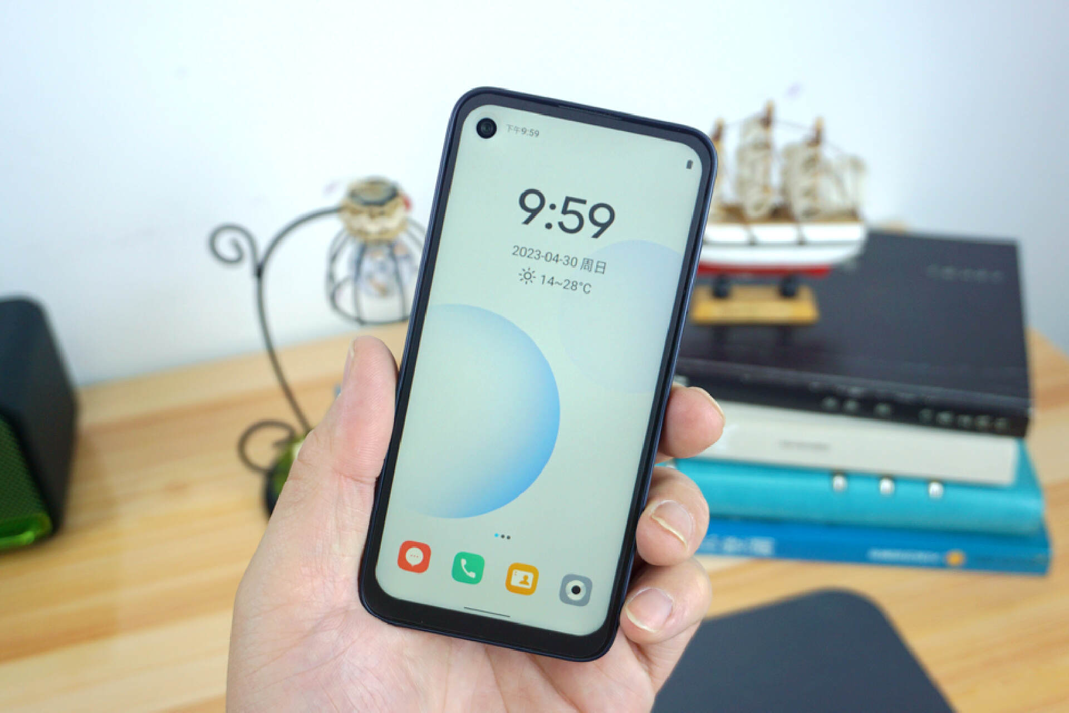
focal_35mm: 34
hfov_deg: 55.1
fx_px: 1024
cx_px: 534
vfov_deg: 38.4
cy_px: 356
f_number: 4.5
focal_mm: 23
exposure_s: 1/60
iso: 200
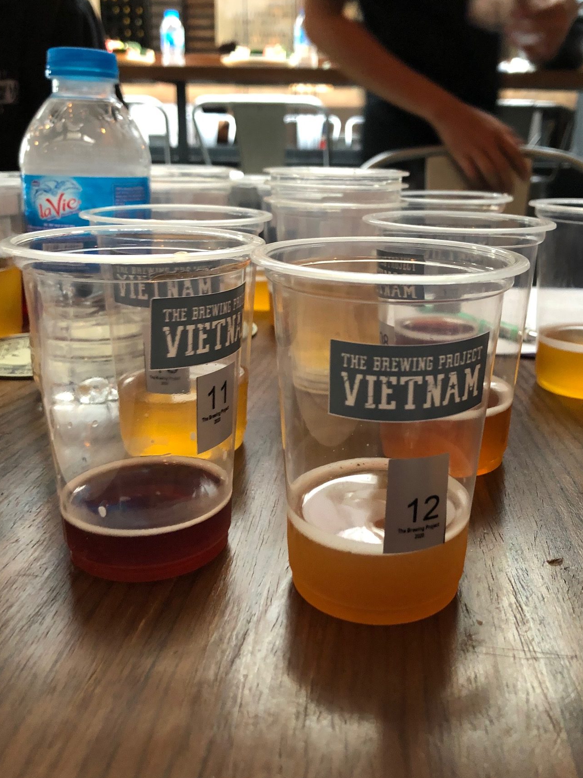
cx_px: 333
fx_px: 741
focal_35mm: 33
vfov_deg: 55.2
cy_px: 347
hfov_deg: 42.8
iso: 100
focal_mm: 3.99
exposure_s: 1/11
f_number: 1.8
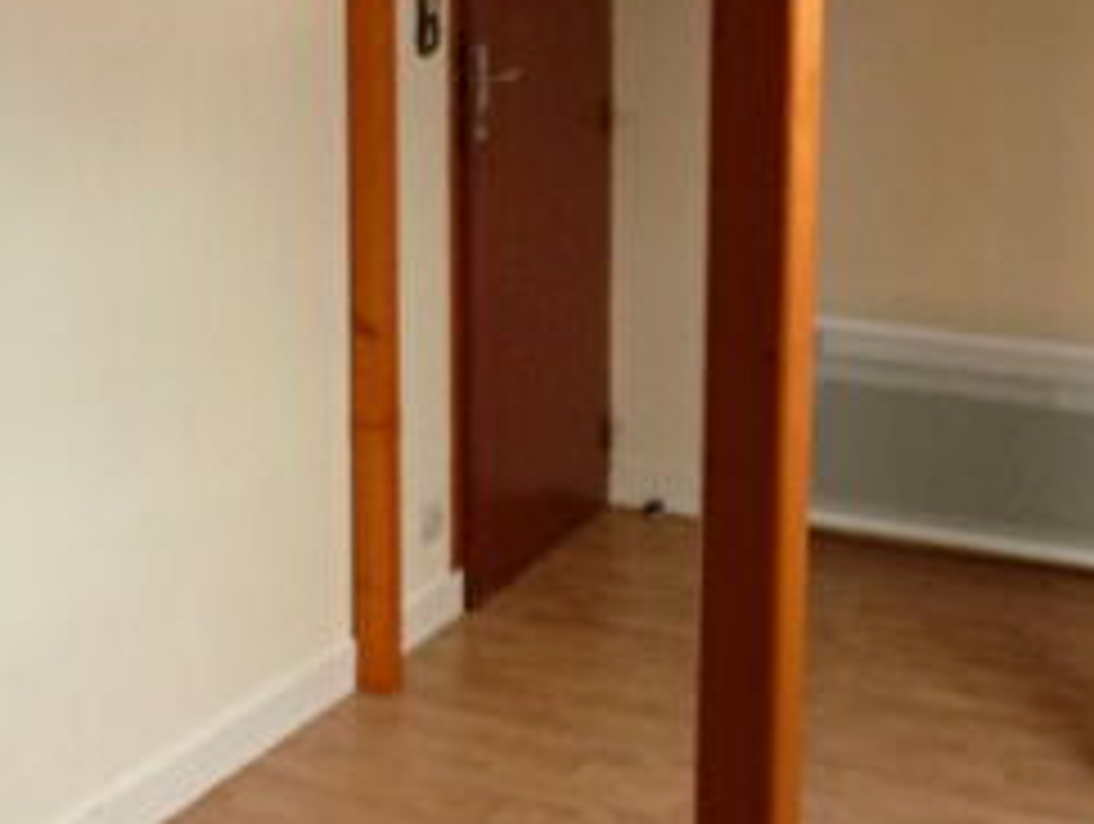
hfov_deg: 28.1
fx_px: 2184
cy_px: 182
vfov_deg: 21.1
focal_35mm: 69
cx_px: 563
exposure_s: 1/60
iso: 250
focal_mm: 4.3
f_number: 3.3
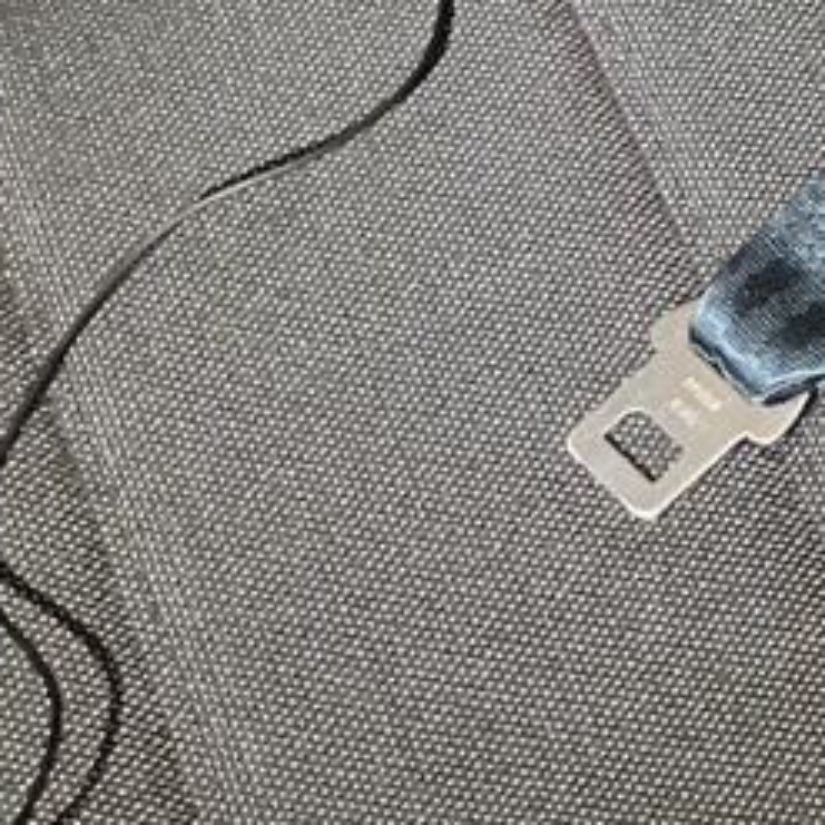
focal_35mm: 154
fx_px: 4152
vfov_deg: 11.1
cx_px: 1874
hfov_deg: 10.1
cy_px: -187
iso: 640
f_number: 1.8
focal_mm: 3.99
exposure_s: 1/22
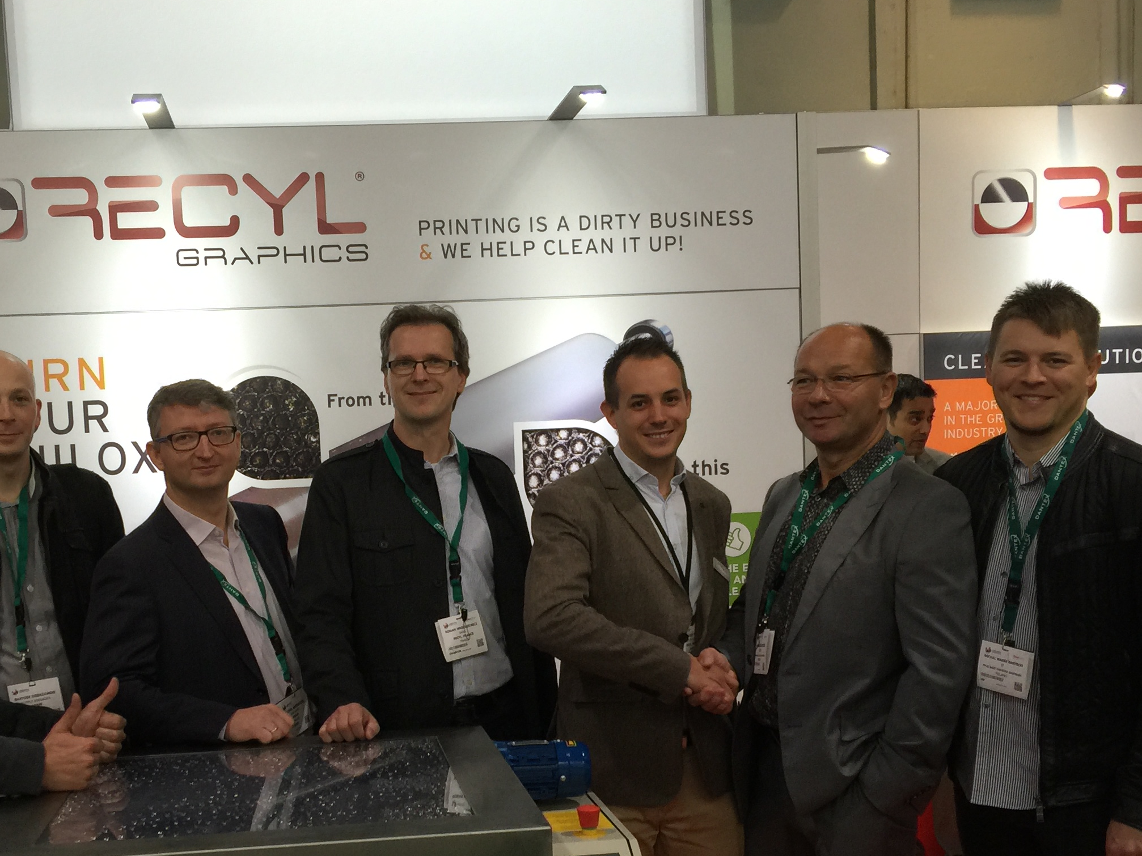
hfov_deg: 40.2
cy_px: 577
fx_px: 1550
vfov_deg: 30.6
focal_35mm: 47
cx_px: 453
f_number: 2.2
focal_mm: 4.15
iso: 40
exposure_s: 1/30
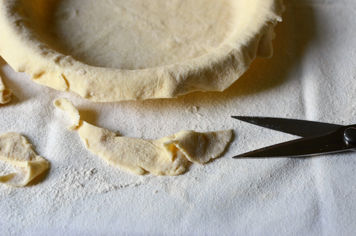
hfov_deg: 37.9
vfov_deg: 25.6
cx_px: 178
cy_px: 118
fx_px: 518
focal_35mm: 52
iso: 160
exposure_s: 1/30
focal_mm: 35
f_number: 3.5
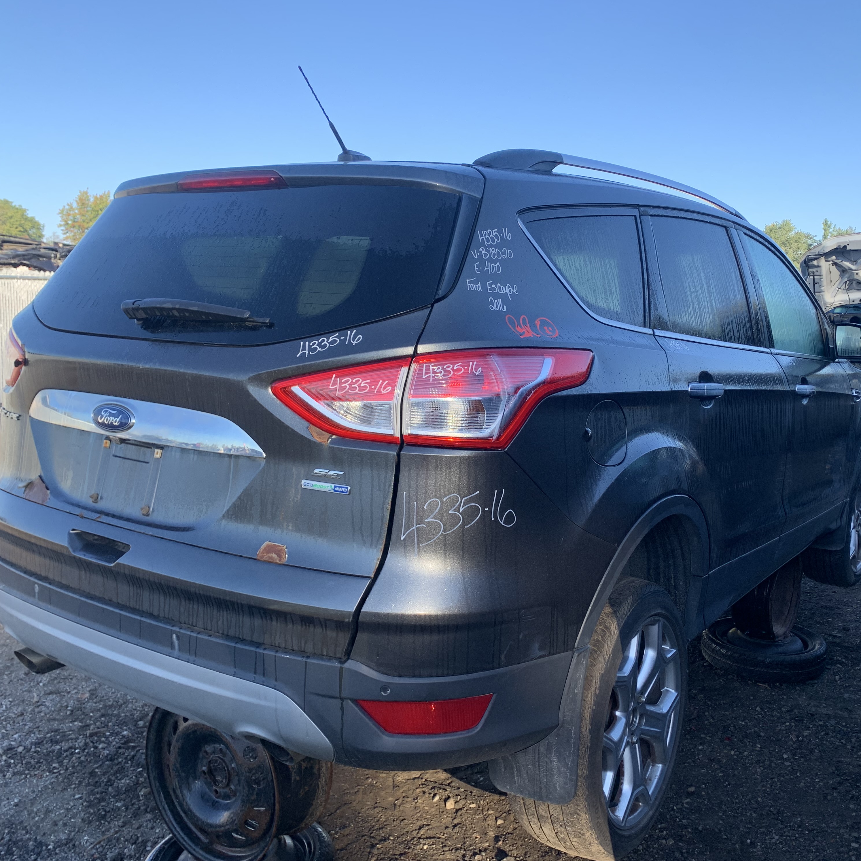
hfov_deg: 52.1
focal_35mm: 31
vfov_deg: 52.5
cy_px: 426
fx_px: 872
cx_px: 521
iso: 25
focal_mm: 4.25
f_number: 1.8
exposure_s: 1/497
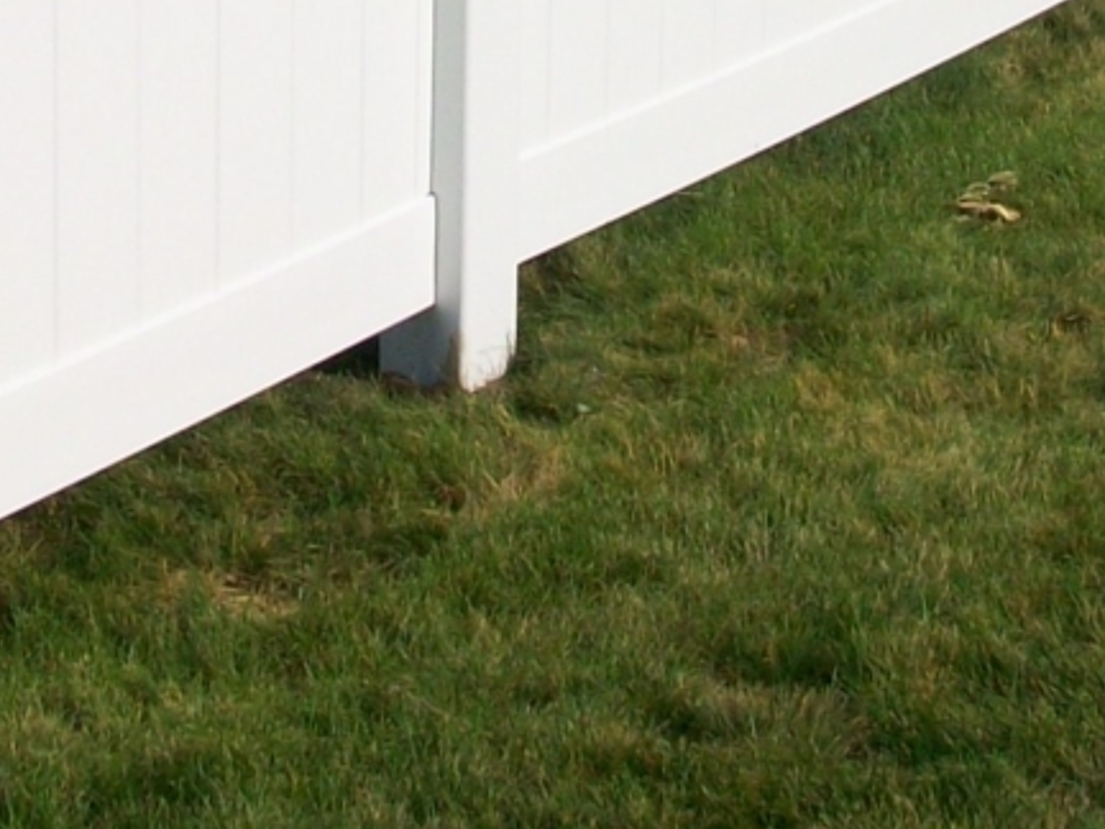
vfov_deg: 11.5
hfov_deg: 16.2
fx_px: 3863
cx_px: 757
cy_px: -583
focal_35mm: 121
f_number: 5.5
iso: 80
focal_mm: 5.7
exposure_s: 1/874
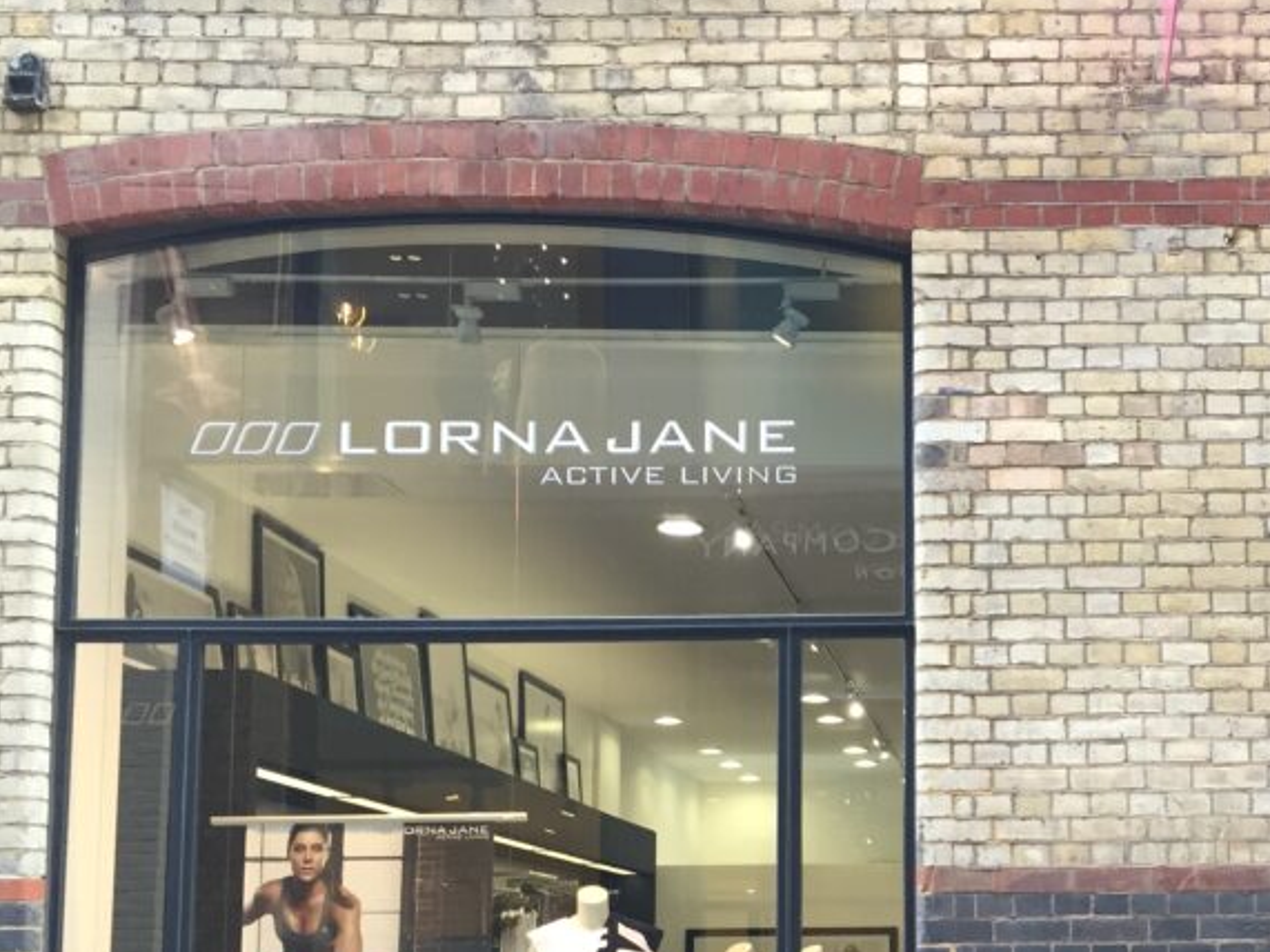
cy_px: 770
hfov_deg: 35.3
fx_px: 1907
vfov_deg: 27.4
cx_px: 1063
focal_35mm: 52
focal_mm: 4.15
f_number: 2.2
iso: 32
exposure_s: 1/33
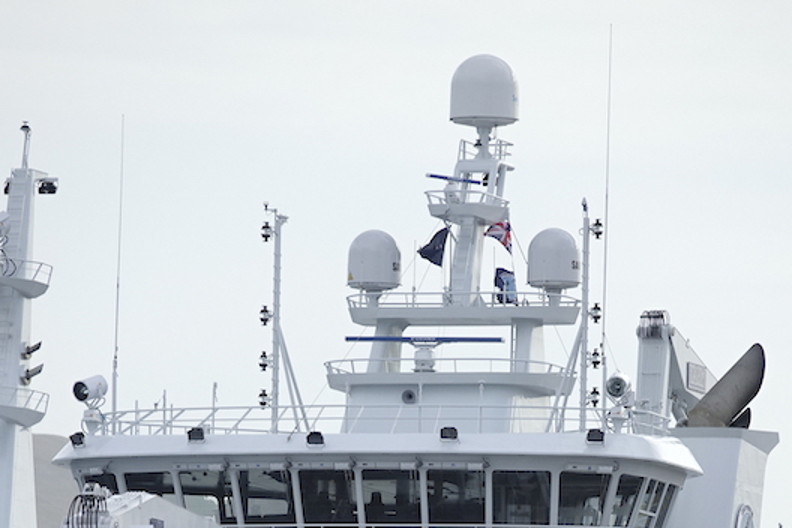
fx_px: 19490
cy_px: 596
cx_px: 429
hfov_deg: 2.3
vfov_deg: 1.6
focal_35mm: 886
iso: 160
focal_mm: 143.15
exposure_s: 1/1000
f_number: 4
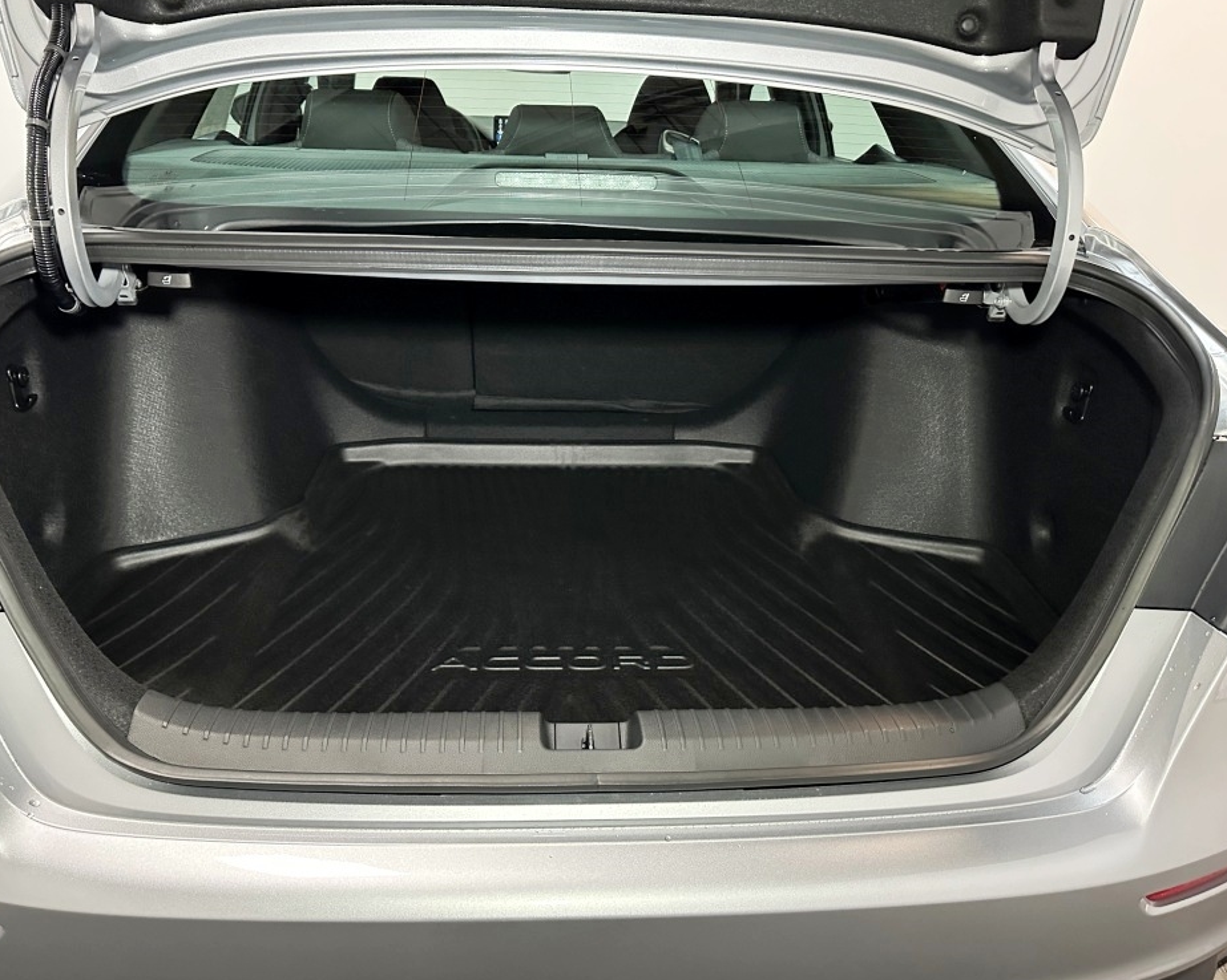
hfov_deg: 66.0
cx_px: 582
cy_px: 477
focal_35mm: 26
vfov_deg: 54.9
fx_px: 944
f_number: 1.78
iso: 800
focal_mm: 6.86
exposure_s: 1/40
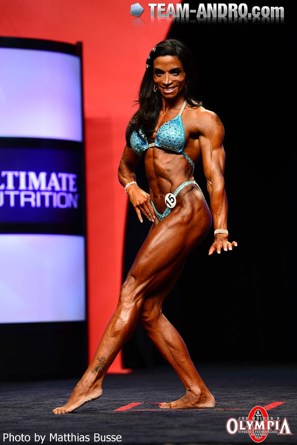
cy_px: 222
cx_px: 148
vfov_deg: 11.4
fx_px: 2225
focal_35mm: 180
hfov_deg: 7.6
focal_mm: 180
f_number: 3.2
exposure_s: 1/250
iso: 640
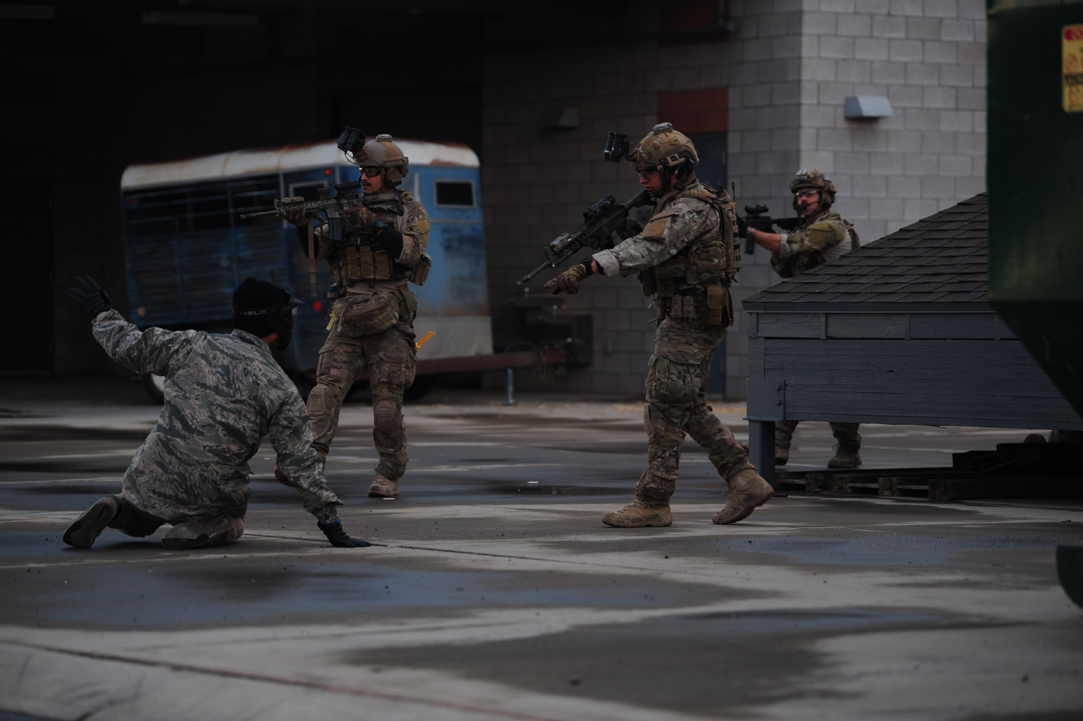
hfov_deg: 17.1
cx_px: 542
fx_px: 3608
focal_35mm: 120
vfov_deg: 11.4
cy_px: 360
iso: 200
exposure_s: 1/100
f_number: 2.8
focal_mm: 120
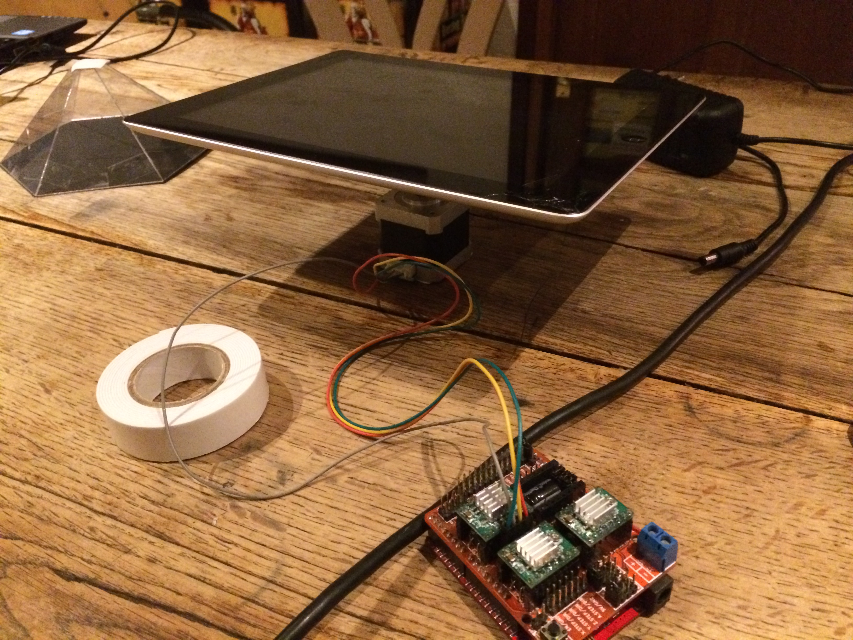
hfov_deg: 61.7
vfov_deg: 48.2
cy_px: 320
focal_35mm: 29
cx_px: 426
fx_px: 715
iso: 640
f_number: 2.2
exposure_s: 1/17
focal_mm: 4.15
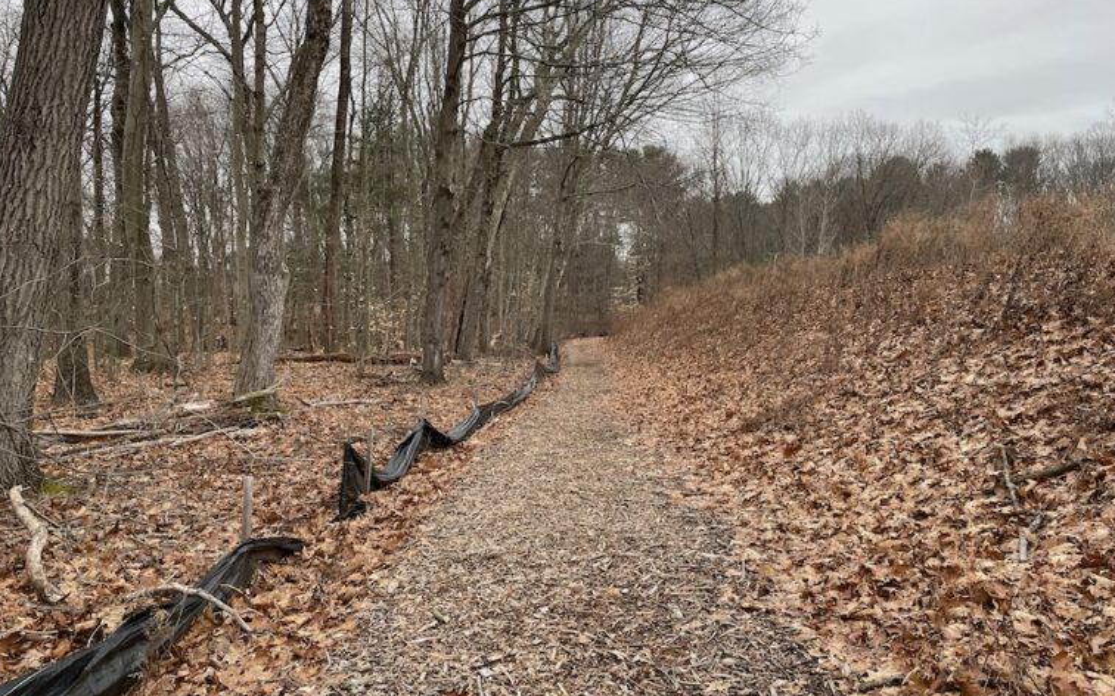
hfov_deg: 66.5
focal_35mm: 28
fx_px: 851
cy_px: 320
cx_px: 555
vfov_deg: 44.5
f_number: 1.6
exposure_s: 1/320
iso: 32
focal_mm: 4.2
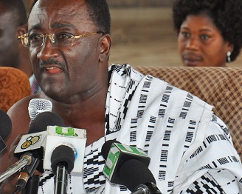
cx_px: 96
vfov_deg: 5.3
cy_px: 96
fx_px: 2075
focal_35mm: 290
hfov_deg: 6.7
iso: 1000
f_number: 5.6
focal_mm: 105
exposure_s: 1/60
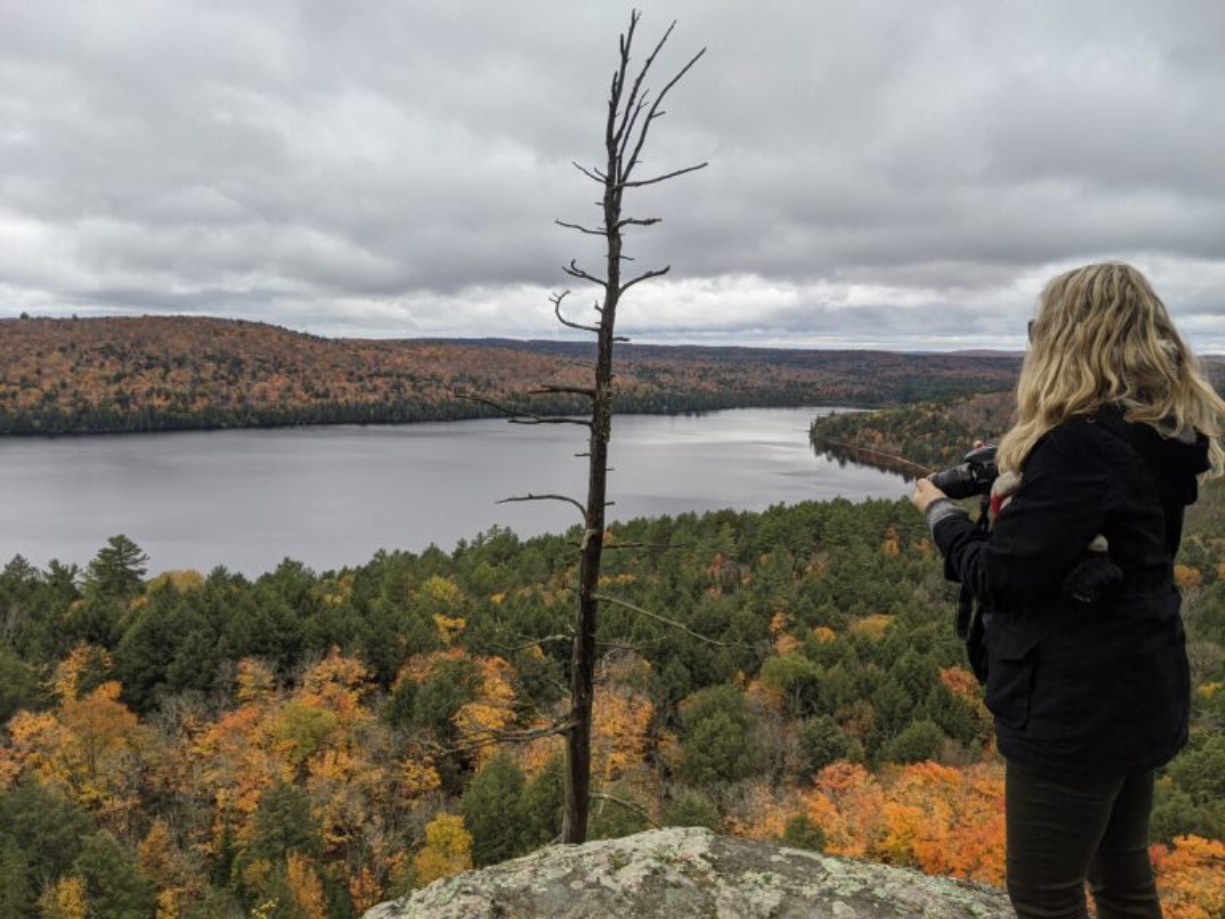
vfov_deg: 51.4
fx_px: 955
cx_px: 612
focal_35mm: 27
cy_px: 460
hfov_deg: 65.3
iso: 60
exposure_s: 1/978
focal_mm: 4.44
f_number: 1.8
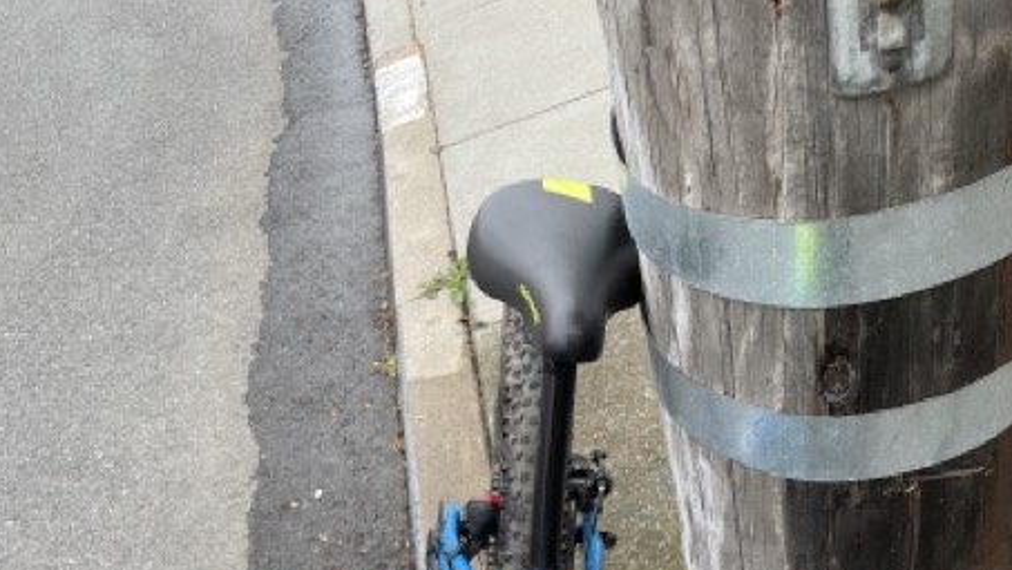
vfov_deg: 26.0
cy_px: 711
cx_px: 512
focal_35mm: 40
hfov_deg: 50.5
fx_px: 1074
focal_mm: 4.2
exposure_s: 1/344
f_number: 1.6
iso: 32
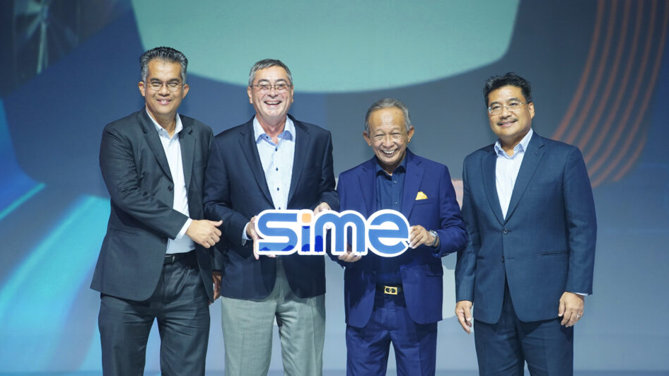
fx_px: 2980
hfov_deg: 12.8
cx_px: 334
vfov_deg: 7.2
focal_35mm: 168
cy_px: 191
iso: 2000
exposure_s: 1/250
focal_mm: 160
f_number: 3.2
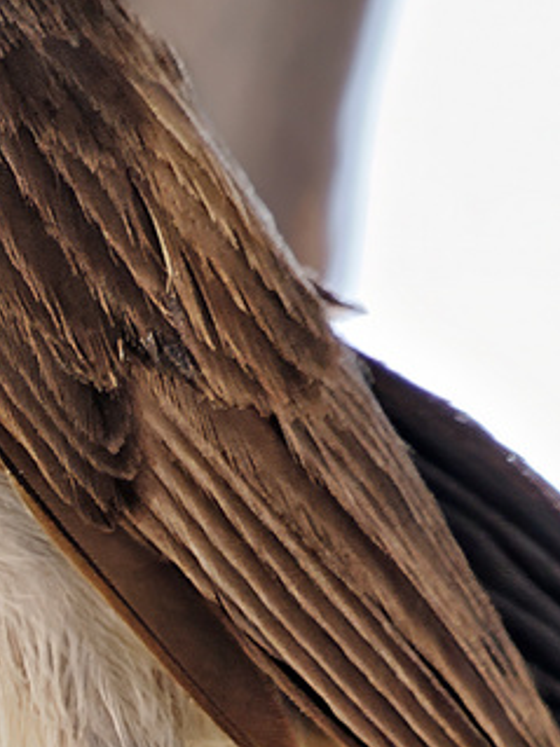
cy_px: 131
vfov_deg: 0.6
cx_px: -930
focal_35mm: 3477
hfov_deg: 0.4
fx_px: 75049
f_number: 8
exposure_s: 1/80
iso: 400
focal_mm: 385
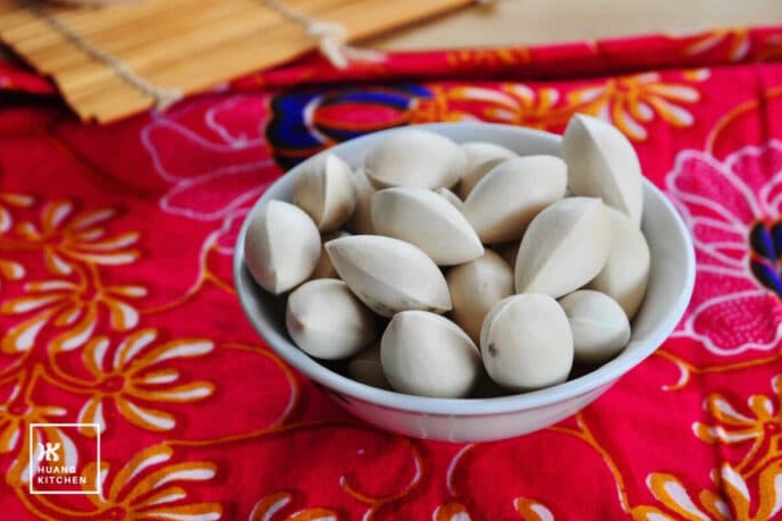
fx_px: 1390
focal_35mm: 64
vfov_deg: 21.2
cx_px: 390
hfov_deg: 31.4
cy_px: 259
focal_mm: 42
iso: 800
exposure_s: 1/250
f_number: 8
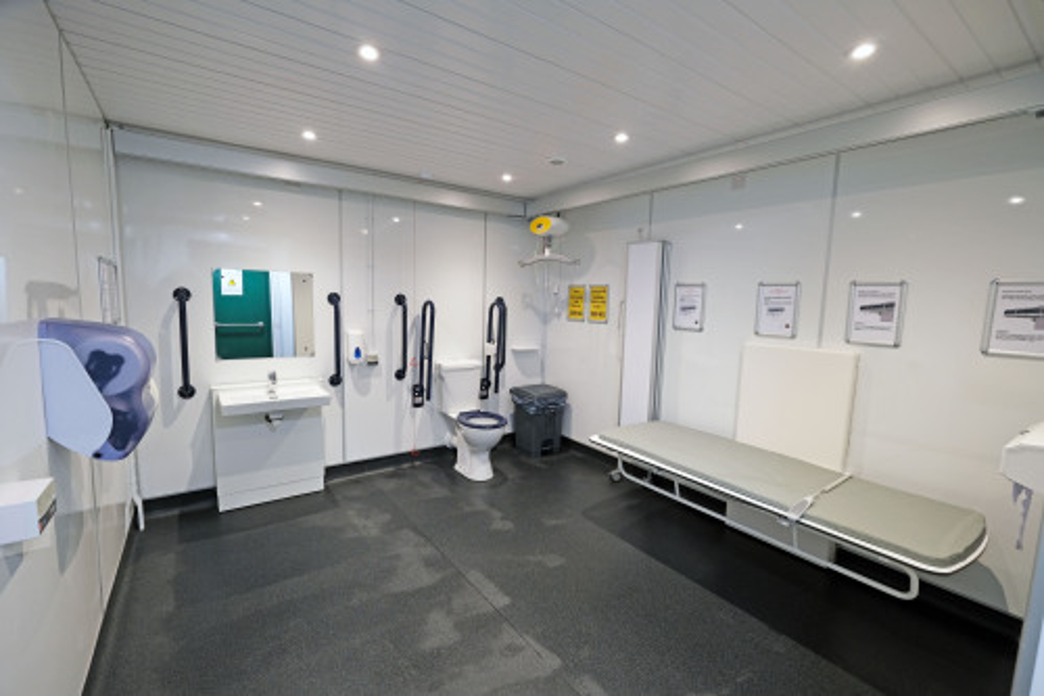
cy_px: 348
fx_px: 435
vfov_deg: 77.3
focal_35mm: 15
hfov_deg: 100.4
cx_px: 522
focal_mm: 10
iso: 400
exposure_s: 1/15
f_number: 5
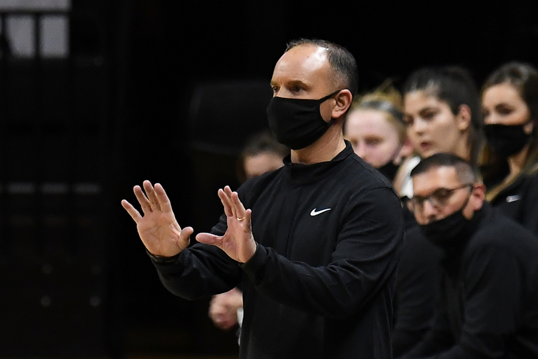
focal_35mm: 225
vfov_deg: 6.1
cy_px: 180
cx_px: 269
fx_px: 3363
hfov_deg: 9.1
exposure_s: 1/1250
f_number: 2.8
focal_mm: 150
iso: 2500
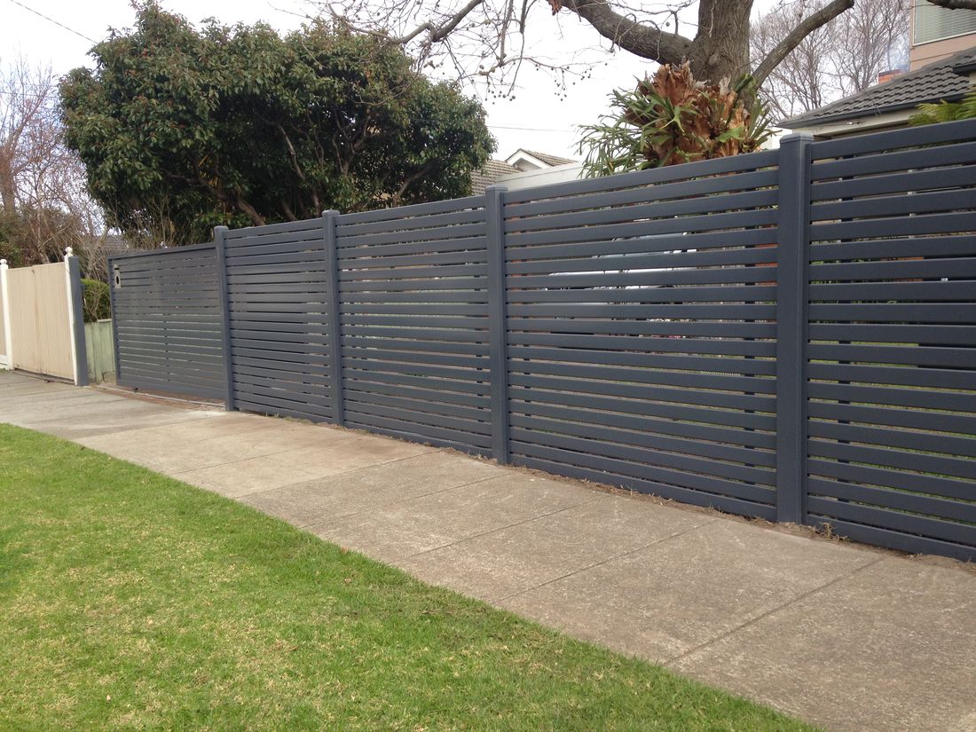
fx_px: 930
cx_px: 488
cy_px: 366
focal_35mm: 33
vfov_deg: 42.9
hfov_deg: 55.4
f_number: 2.4
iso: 50
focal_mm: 4.12
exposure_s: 1/308
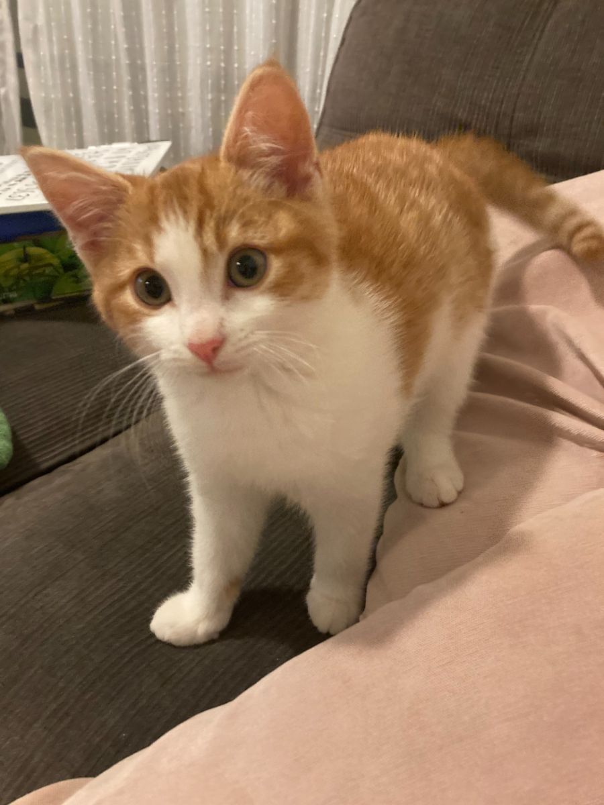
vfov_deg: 63.4
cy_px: 402
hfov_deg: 49.7
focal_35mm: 28
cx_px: 302
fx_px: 651
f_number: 1.8
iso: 500
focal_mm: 3.99
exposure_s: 1/25
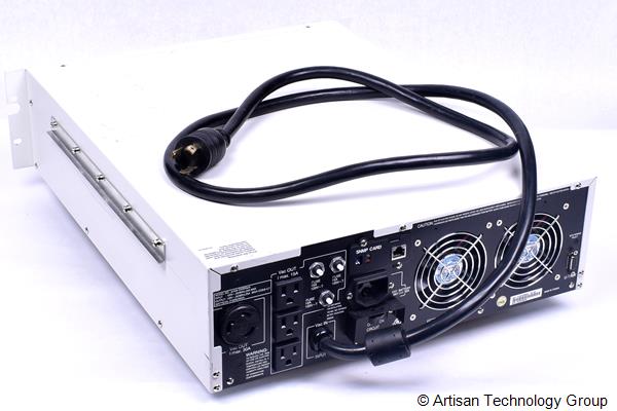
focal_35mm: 30
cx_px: 308
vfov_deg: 43.6
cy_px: 206
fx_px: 514
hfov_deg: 61.9
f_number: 11
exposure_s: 1/200
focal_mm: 20
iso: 200
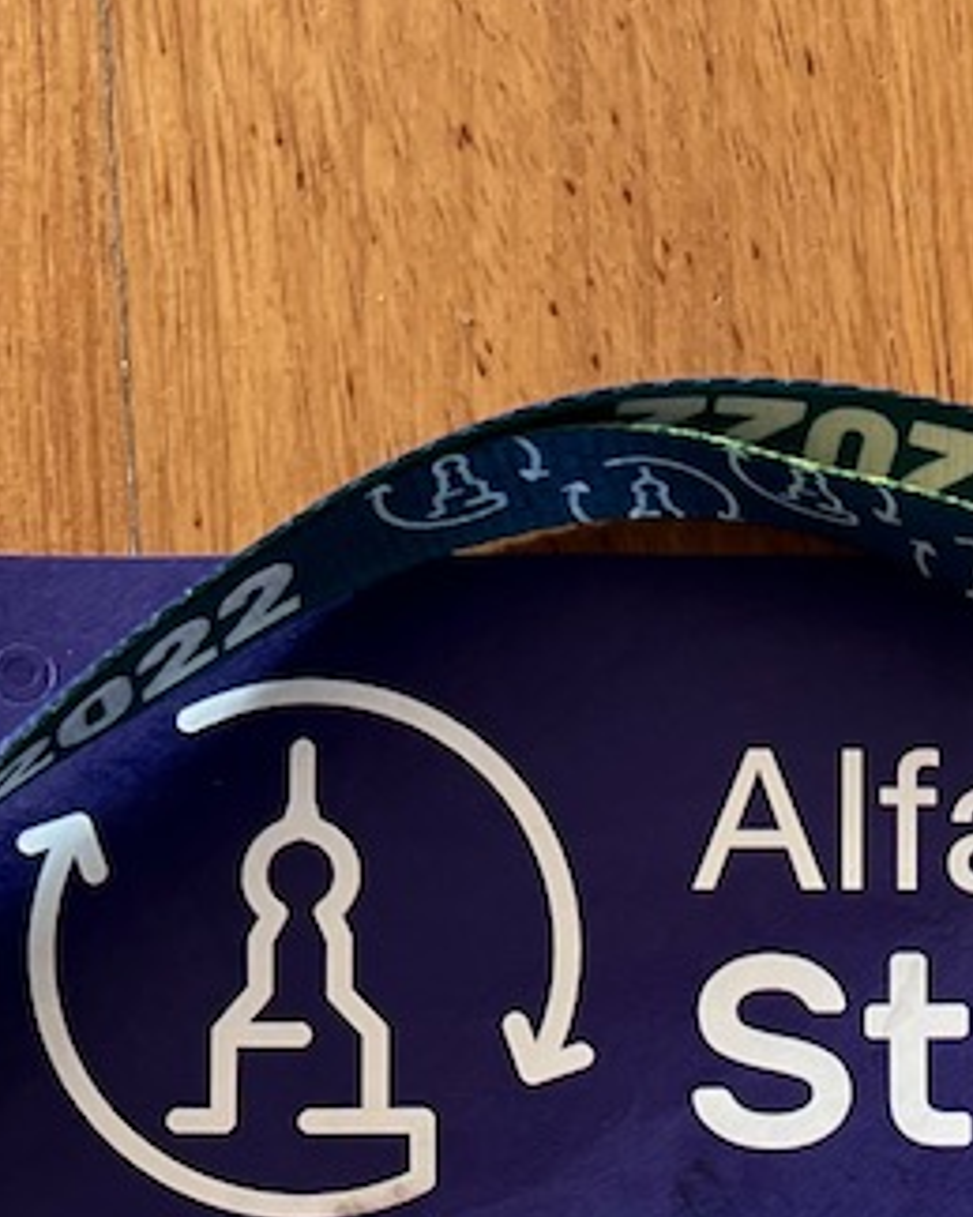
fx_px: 3385
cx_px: 1202
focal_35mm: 94
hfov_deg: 15.7
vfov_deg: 18.4
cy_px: 1732
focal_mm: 5.7
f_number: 1.5
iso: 125
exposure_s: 1/120
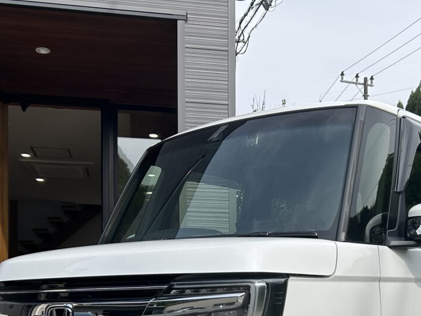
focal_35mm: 56
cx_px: 267
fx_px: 681
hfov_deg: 34.1
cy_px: 328
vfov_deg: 24.7
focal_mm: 5.7
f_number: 1.5
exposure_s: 1/2841
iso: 50
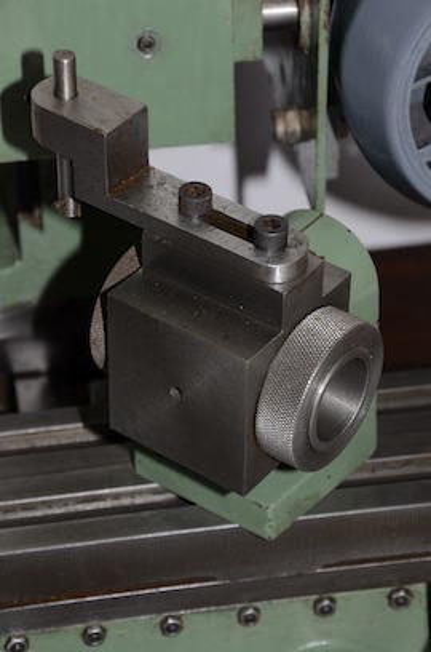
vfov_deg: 15.2
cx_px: 216
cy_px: 326
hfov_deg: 10.1
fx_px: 2437
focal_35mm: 135
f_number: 10
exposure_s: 1/60
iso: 500
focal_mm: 90
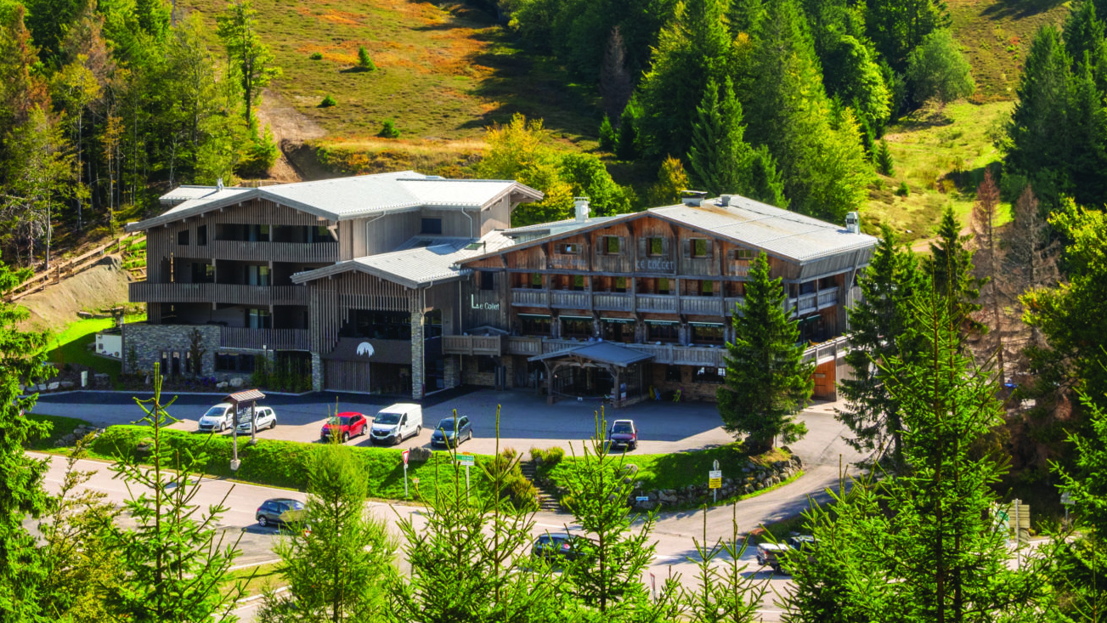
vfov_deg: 15.3
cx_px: 481
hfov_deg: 26.8
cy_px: 196
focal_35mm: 79
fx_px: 2319
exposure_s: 1/160
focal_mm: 48
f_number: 16
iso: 640
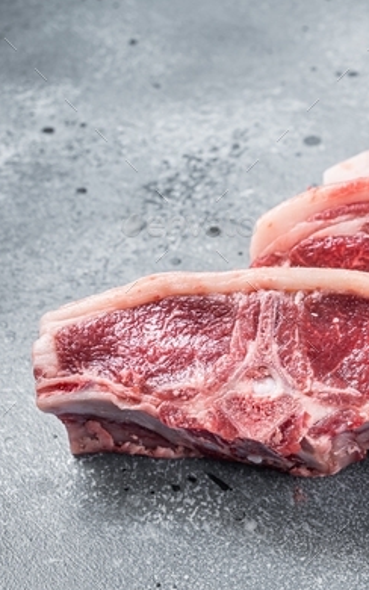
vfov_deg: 26.8
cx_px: 411
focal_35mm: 77
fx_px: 1238
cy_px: 296
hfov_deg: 16.4
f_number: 10
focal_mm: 50
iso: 200
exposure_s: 1/125
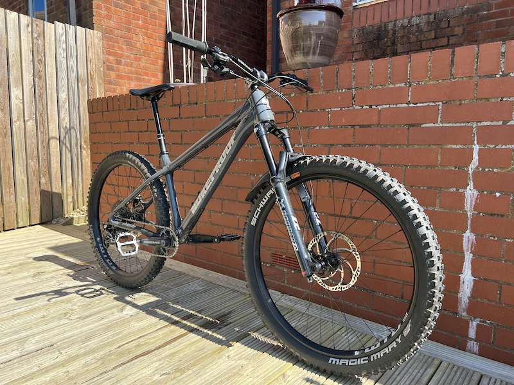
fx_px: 386
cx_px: 257
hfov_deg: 67.3
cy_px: 192
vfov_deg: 53.1
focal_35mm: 26
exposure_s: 1/1068
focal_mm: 5.7
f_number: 1.5
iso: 50
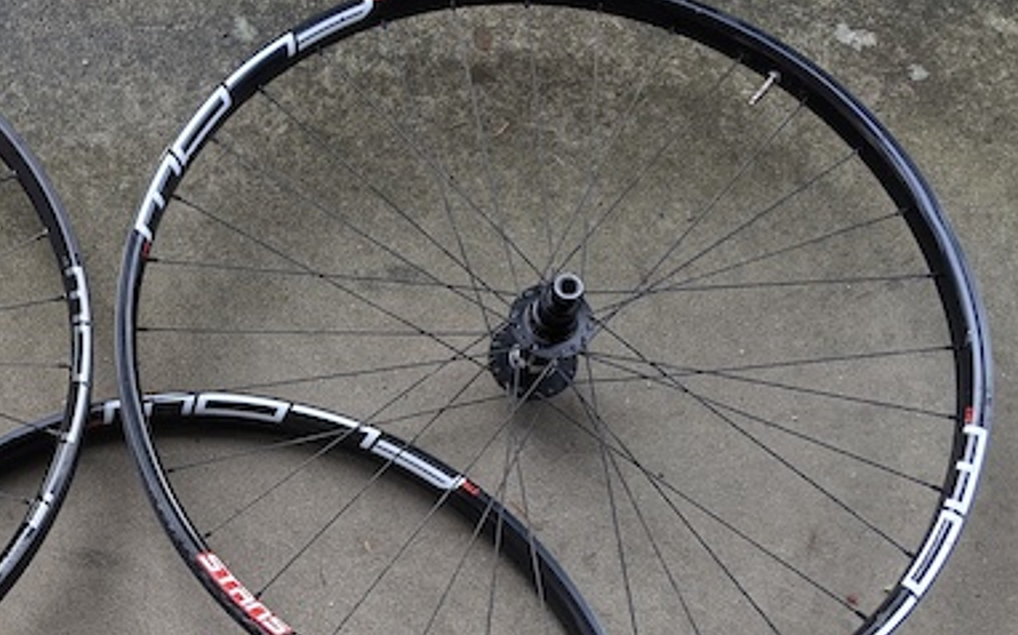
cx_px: 107
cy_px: 582
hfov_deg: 32.4
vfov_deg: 21.1
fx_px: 1663
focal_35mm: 60
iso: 59
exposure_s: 1/201
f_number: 1.8
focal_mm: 4.44
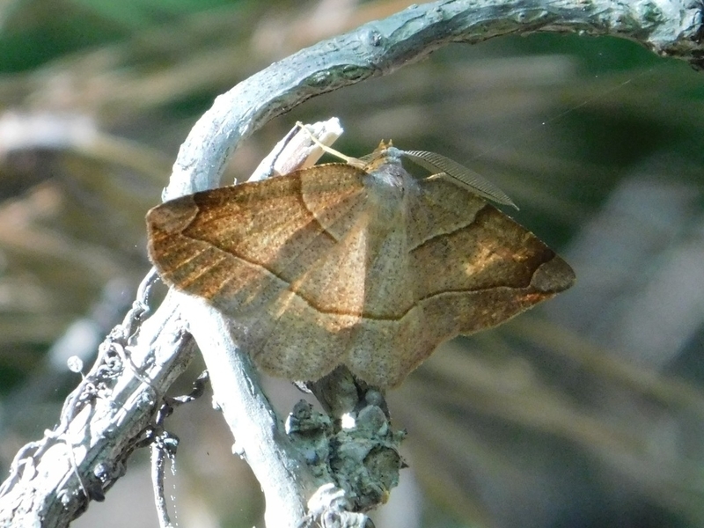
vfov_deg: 2.3
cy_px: 264
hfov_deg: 3.1
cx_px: 352
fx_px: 13118
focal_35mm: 645
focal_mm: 114.5
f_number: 6.1
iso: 800
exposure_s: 1/80
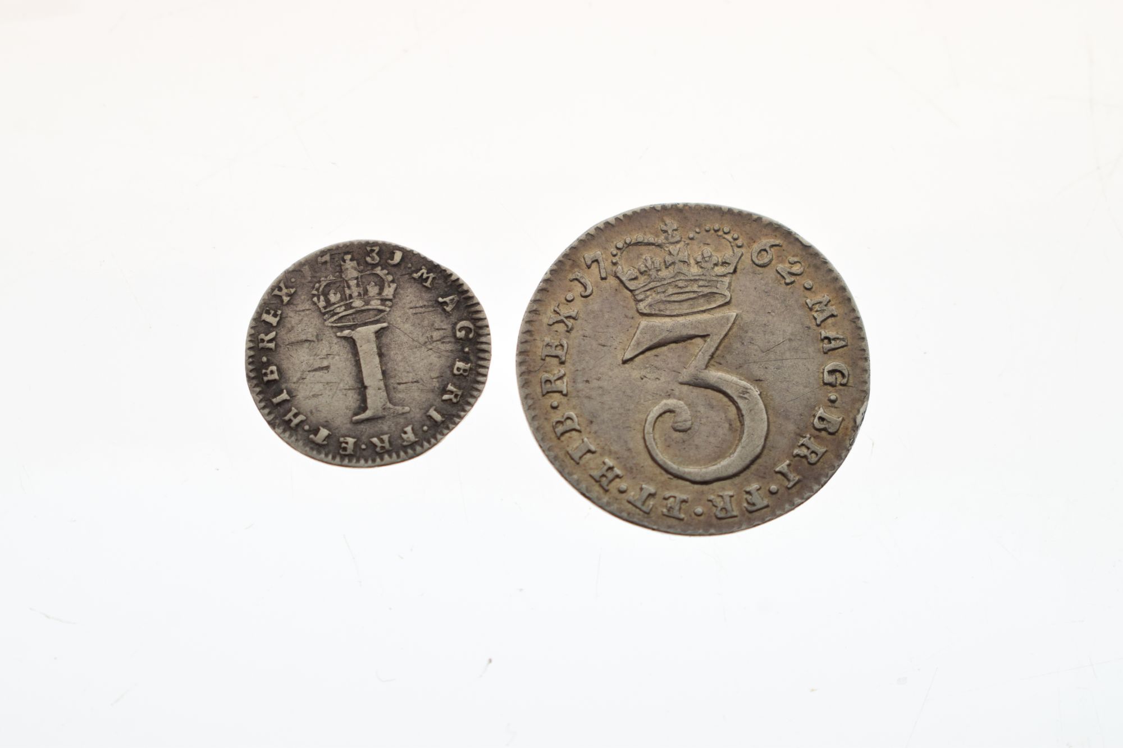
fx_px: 2573
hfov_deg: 24.6
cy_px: 374
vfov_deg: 16.6
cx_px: 562
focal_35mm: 82
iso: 400
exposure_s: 1/125
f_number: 8
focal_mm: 55
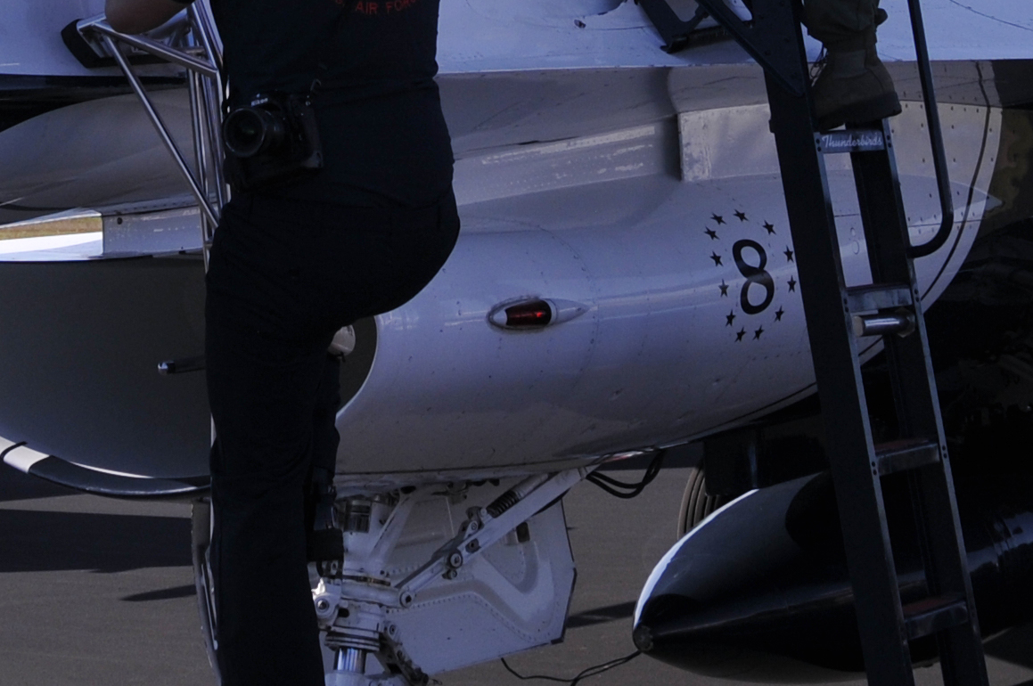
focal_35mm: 111
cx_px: 435
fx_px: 3181
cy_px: -375
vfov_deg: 11.7
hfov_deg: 18.4
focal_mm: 20
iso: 200
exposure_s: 1/1250
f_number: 5
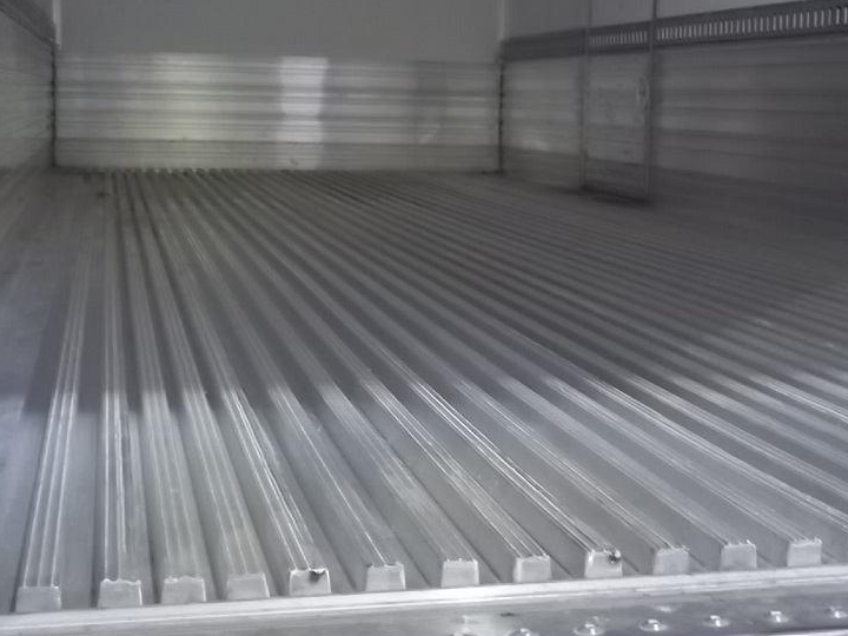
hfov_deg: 31.6
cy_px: 327
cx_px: 512
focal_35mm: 61
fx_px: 1494
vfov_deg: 24.0
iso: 330
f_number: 3.6
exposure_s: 1/8
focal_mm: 8.8
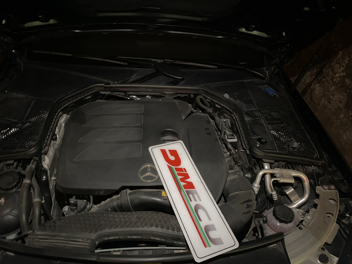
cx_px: 176
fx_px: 264
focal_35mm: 26
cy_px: 132
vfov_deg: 53.1
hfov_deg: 67.3
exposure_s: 1/4
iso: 500
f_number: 1.8
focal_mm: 4.25
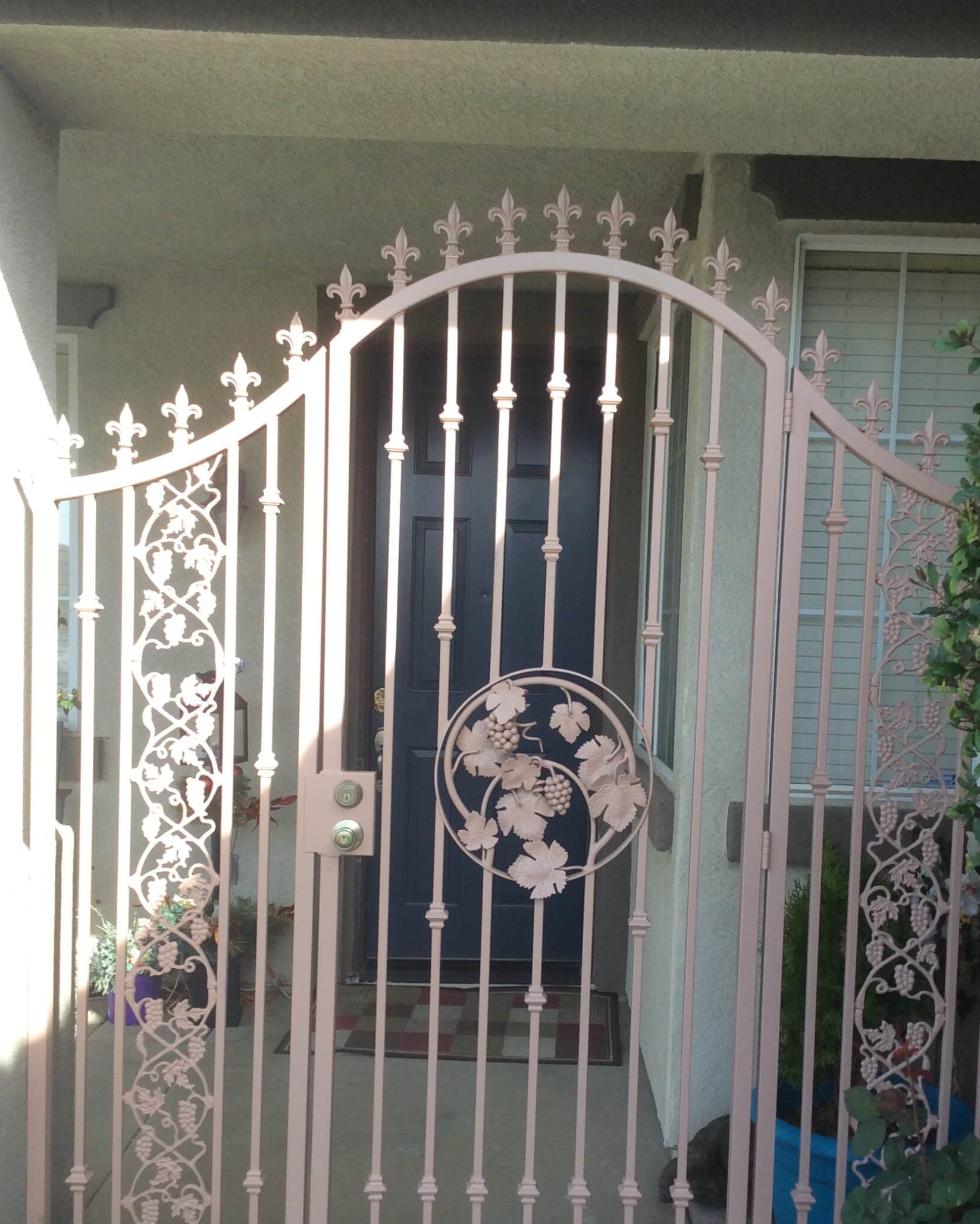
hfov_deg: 37.3
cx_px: 538
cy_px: 736
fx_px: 1450
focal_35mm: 40
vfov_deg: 45.5
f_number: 2.4
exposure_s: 1/246
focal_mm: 3.3
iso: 32
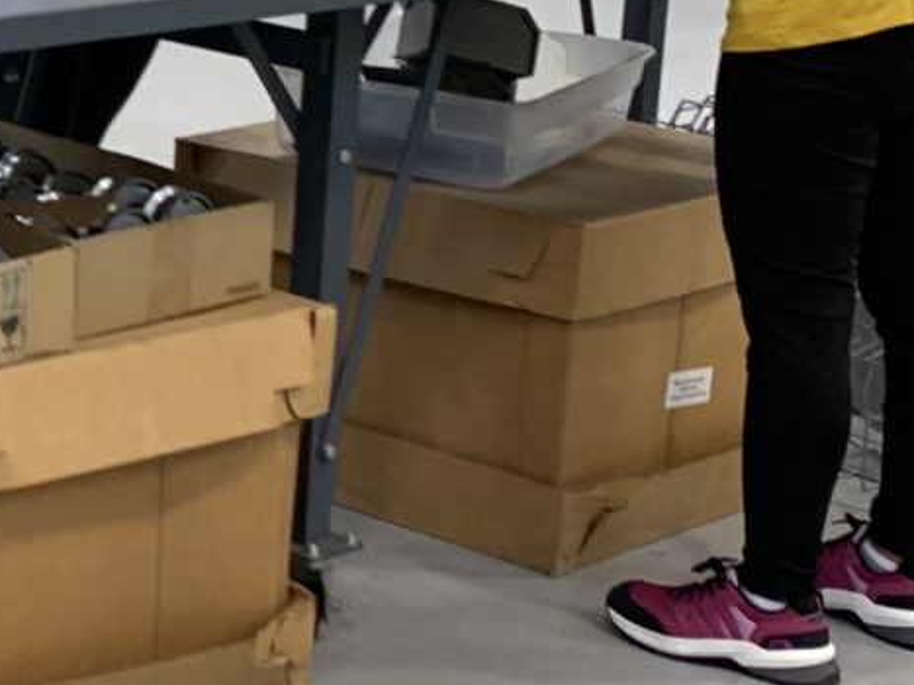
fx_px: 3009
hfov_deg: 15.3
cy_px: 74
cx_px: -640
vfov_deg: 12.9
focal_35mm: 114
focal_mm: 4.25
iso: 100
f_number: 1.8
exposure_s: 1/116
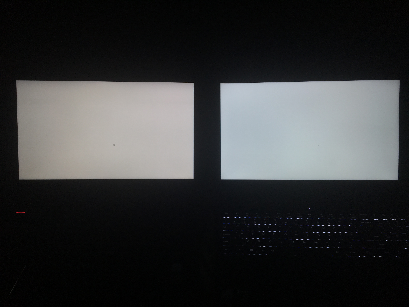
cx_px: 204
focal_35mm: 29
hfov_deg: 61.7
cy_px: 154
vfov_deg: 48.2
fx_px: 343
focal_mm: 4.15
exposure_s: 1/120
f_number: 2.2
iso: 32
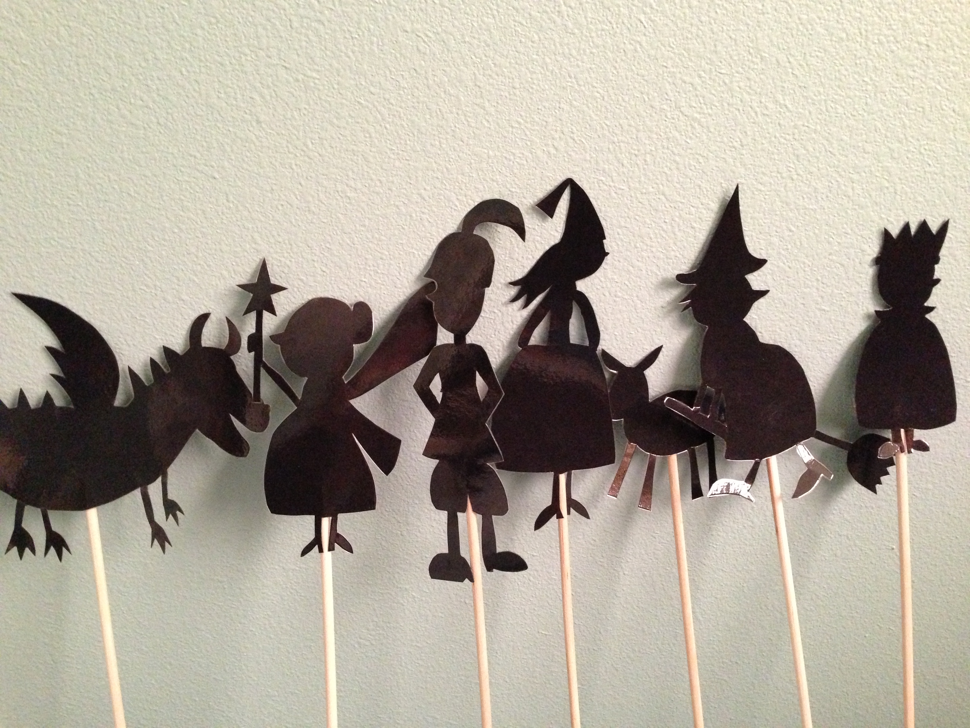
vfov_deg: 42.9
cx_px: 485
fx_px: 925
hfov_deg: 55.4
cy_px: 364
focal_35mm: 33
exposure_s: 1/15
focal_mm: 4.13
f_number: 2.4
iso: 640
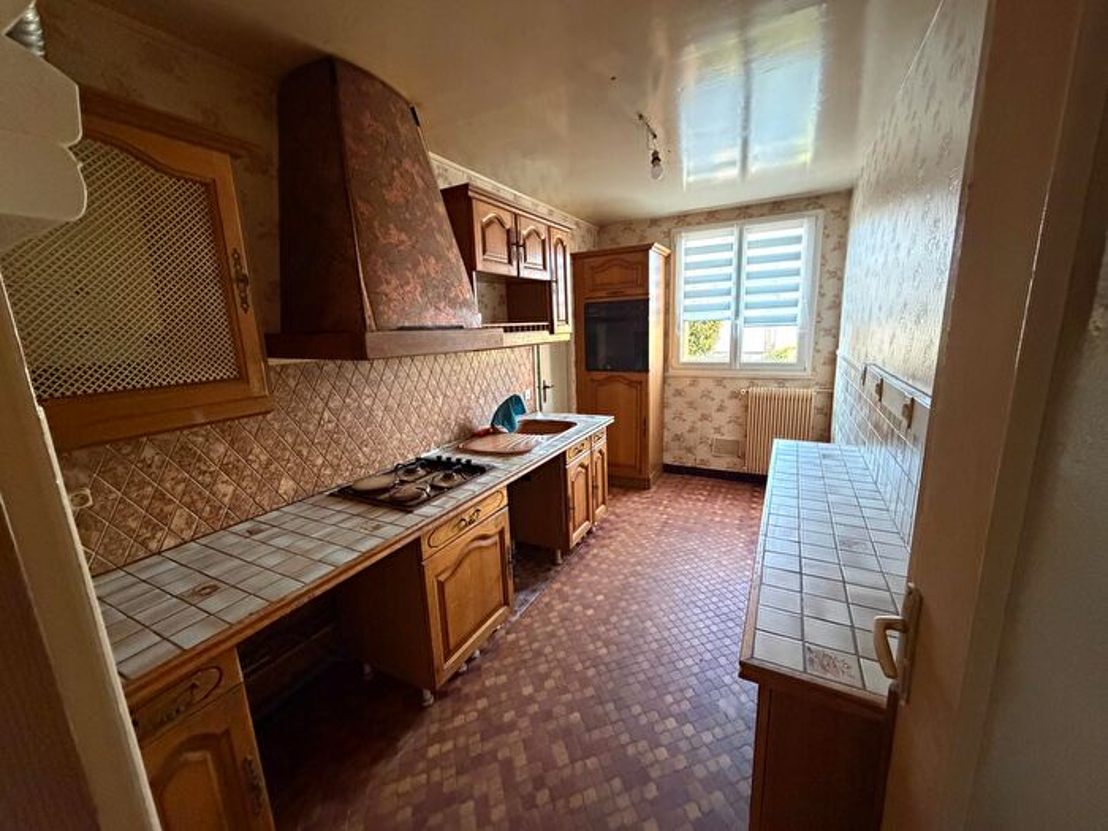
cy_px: 416
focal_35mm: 14
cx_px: 554
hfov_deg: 102.1
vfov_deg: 85.7
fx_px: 448
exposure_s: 1/60
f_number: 2.2
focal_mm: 2.22
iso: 800
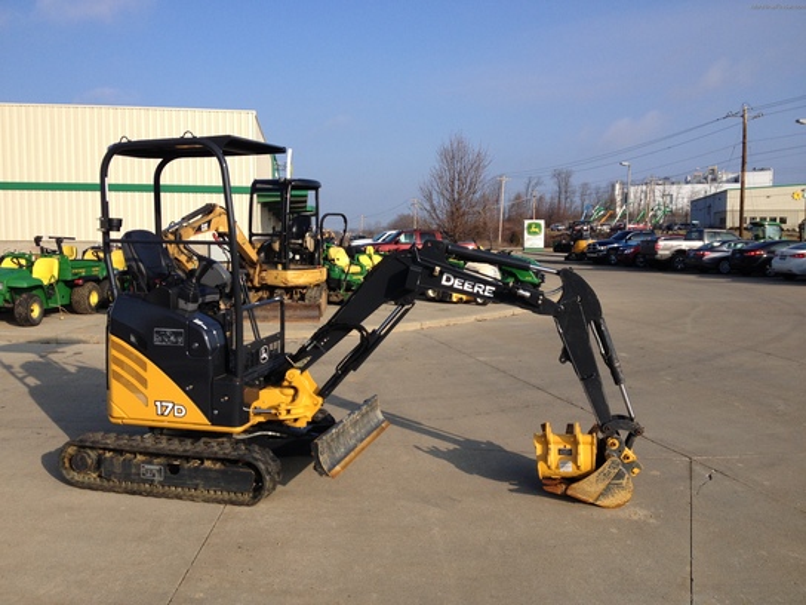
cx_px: 403
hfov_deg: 52.6
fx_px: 815
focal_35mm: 35
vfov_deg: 40.7
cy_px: 302
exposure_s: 1/1534
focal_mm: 4.28
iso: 50
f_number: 2.4
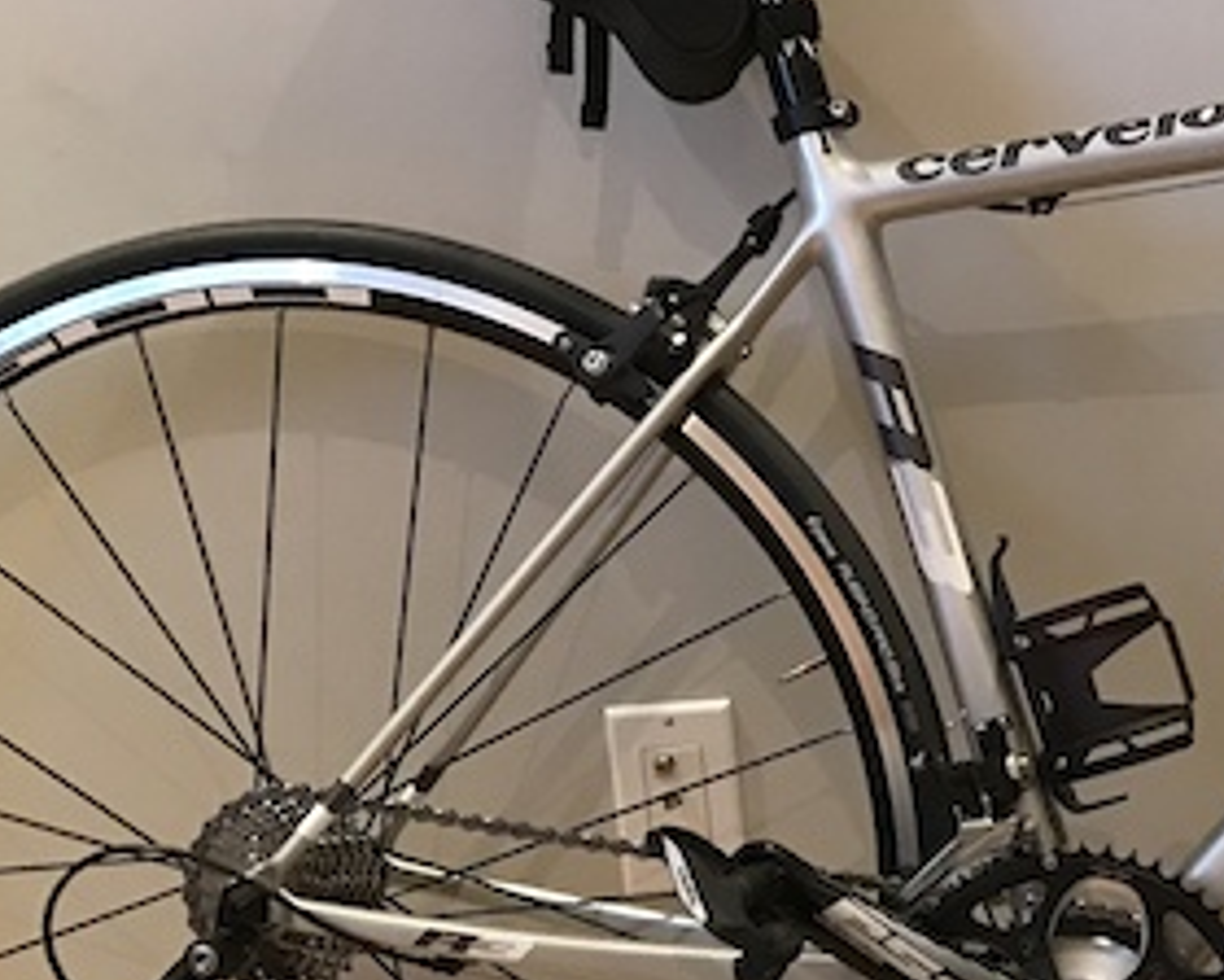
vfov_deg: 19.5
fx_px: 2826
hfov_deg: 23.0
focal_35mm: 78
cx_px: 1351
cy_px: 735
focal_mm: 3.99
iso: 80
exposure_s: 1/15
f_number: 1.8
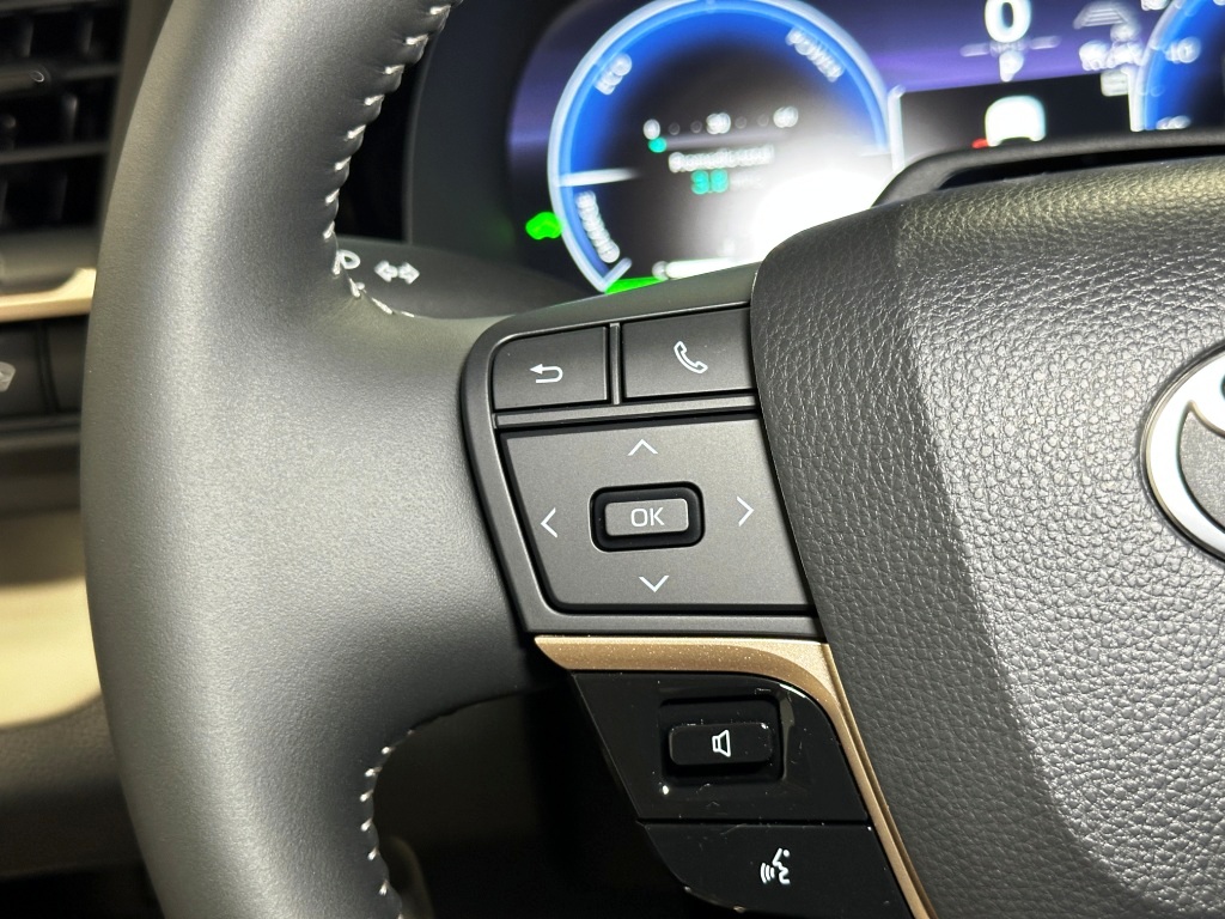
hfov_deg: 39.7
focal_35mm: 48
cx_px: 612
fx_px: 1699
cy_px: 460
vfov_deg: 30.3
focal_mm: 6.86
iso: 320
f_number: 1.78
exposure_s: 1/40
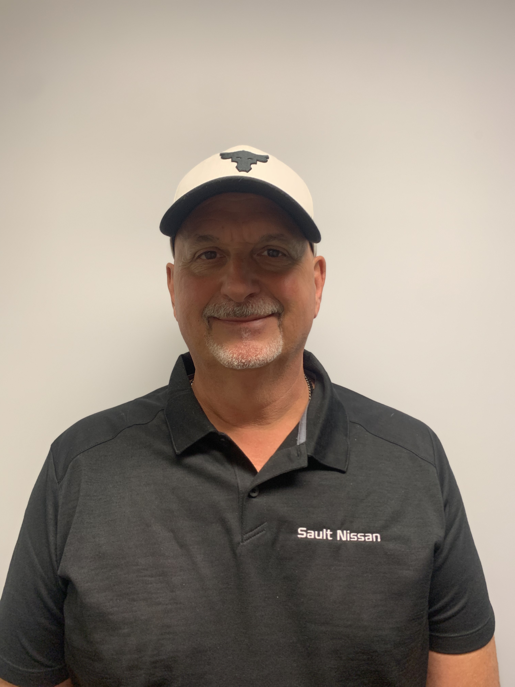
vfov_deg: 67.3
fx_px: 516
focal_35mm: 26
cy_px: 344
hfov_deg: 53.1
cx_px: 258
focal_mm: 4.25
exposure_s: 1/60
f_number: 1.8
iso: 100
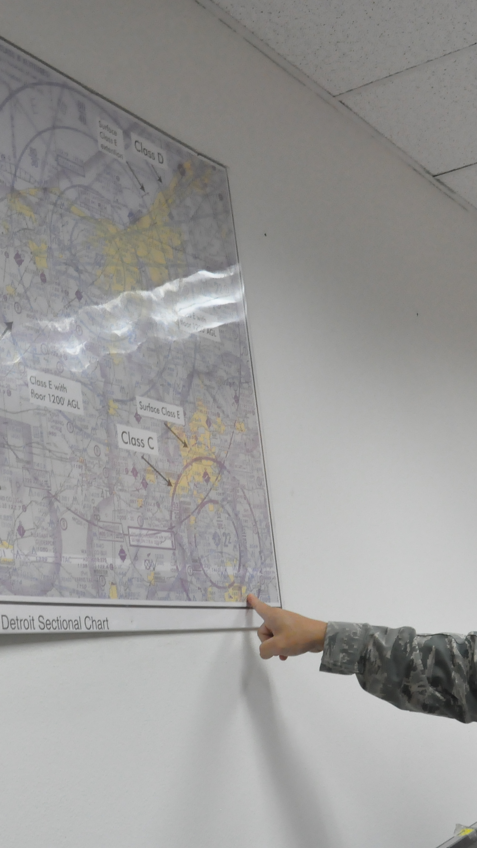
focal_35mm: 53
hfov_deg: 22.6
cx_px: 237
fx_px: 1192
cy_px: 428
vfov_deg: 39.2
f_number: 9
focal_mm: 22
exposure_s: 1/30
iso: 2800
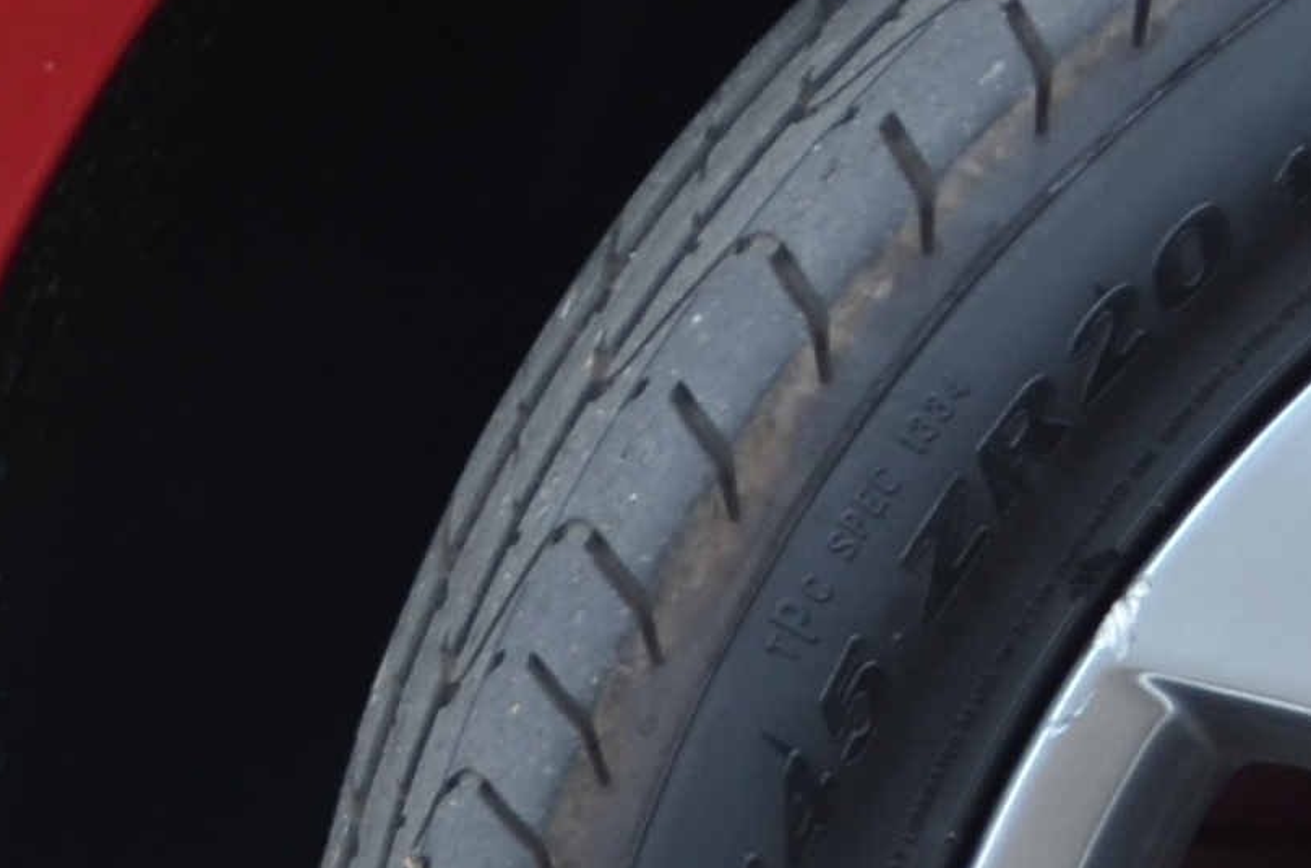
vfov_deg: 2.9
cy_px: 571
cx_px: 2645
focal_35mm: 476
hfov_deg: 4.3
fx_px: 17297
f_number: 6.3
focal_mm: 52
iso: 200
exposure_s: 1/160
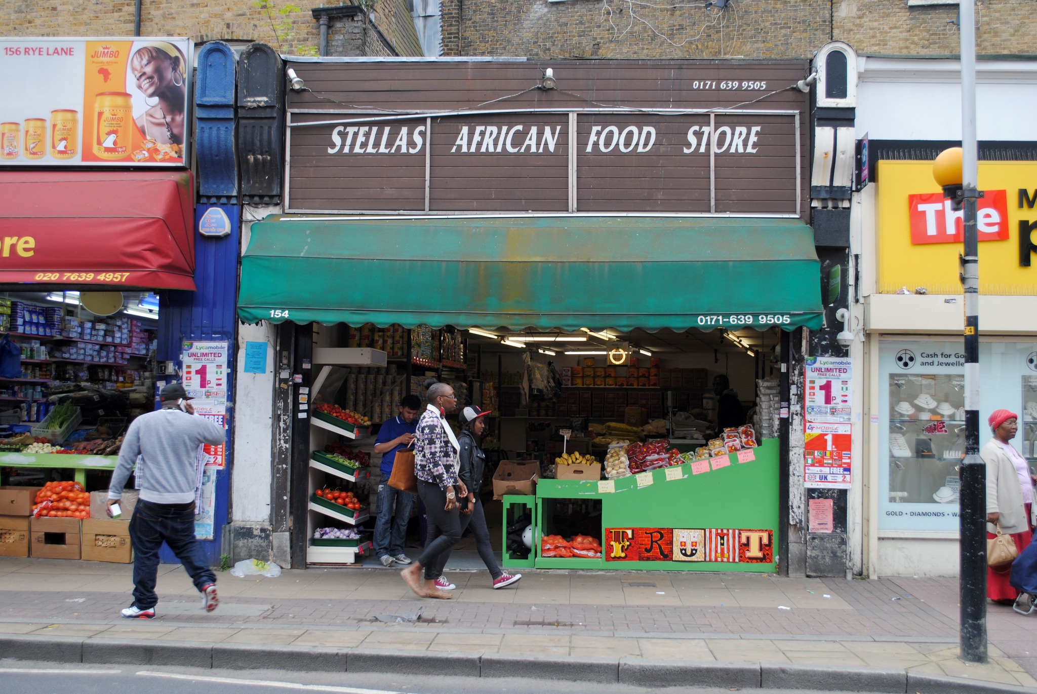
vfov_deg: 32.0
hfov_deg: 46.4
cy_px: 347
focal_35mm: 42
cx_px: 518
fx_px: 1211
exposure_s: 1/125
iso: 100
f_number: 5.6
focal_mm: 28
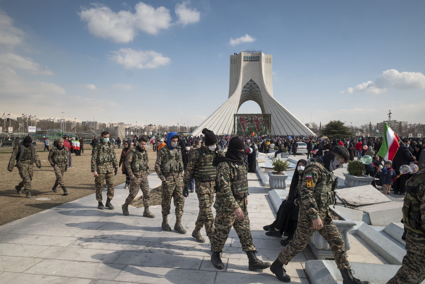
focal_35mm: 21
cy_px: 142
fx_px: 248
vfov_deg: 59.5
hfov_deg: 81.2
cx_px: 212
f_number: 10
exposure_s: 1/250
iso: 200
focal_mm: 14
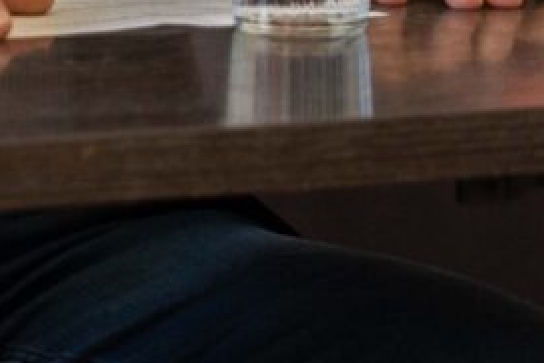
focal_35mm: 523
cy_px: -174
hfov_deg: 3.9
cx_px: -641
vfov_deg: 2.6
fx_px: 7907
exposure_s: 1/50
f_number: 2.8
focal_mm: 70
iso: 640
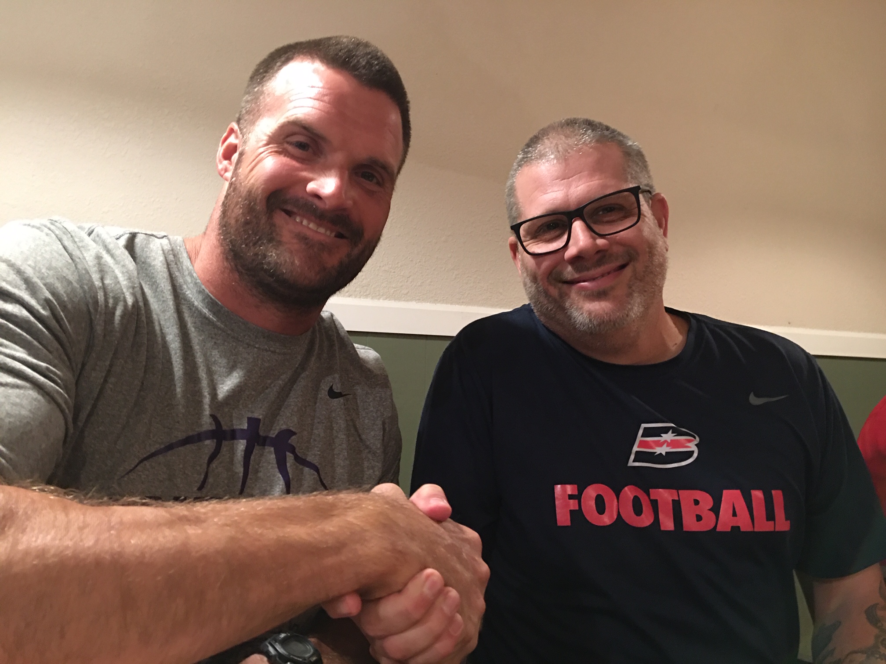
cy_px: 332
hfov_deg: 61.7
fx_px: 742
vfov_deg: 48.2
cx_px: 443
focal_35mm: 29
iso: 125
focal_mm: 4.15
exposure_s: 1/4
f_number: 2.2
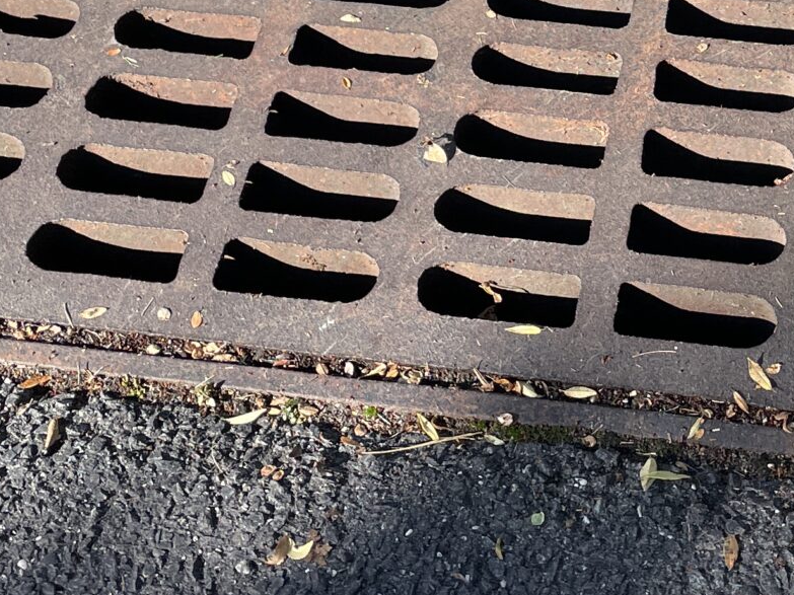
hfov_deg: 22.6
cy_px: -71
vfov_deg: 16.8
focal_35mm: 85
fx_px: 1949
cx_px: 676
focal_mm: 4.2
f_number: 1.6
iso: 32
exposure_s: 1/1247
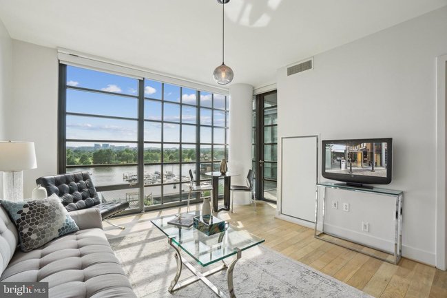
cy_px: 149
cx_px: 224
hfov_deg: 100.4
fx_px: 186
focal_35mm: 15
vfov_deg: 77.4
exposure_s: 1/60
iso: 100
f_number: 7.1
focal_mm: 10
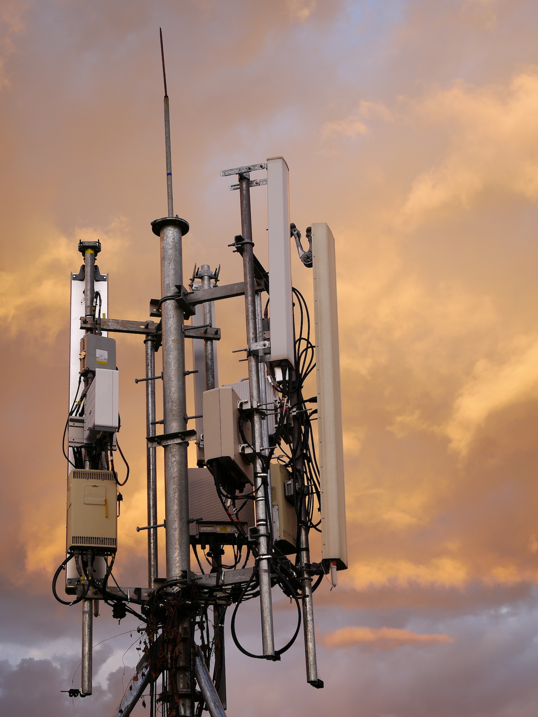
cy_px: 358
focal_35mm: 60
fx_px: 1243
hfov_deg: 24.4
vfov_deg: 32.2
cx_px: 269
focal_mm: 30
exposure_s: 1/80
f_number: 4
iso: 100
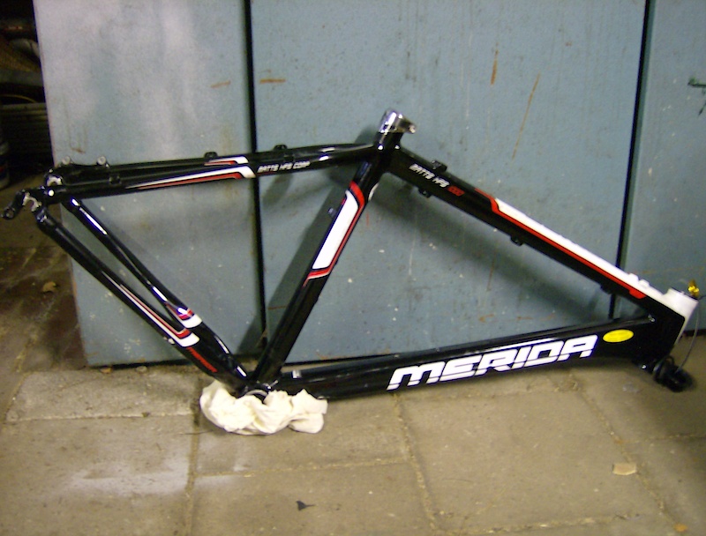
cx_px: 353
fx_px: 738
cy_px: 268
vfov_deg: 40.0
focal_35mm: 36
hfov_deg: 51.1
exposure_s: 1/3.16
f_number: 2.8
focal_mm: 6
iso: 200
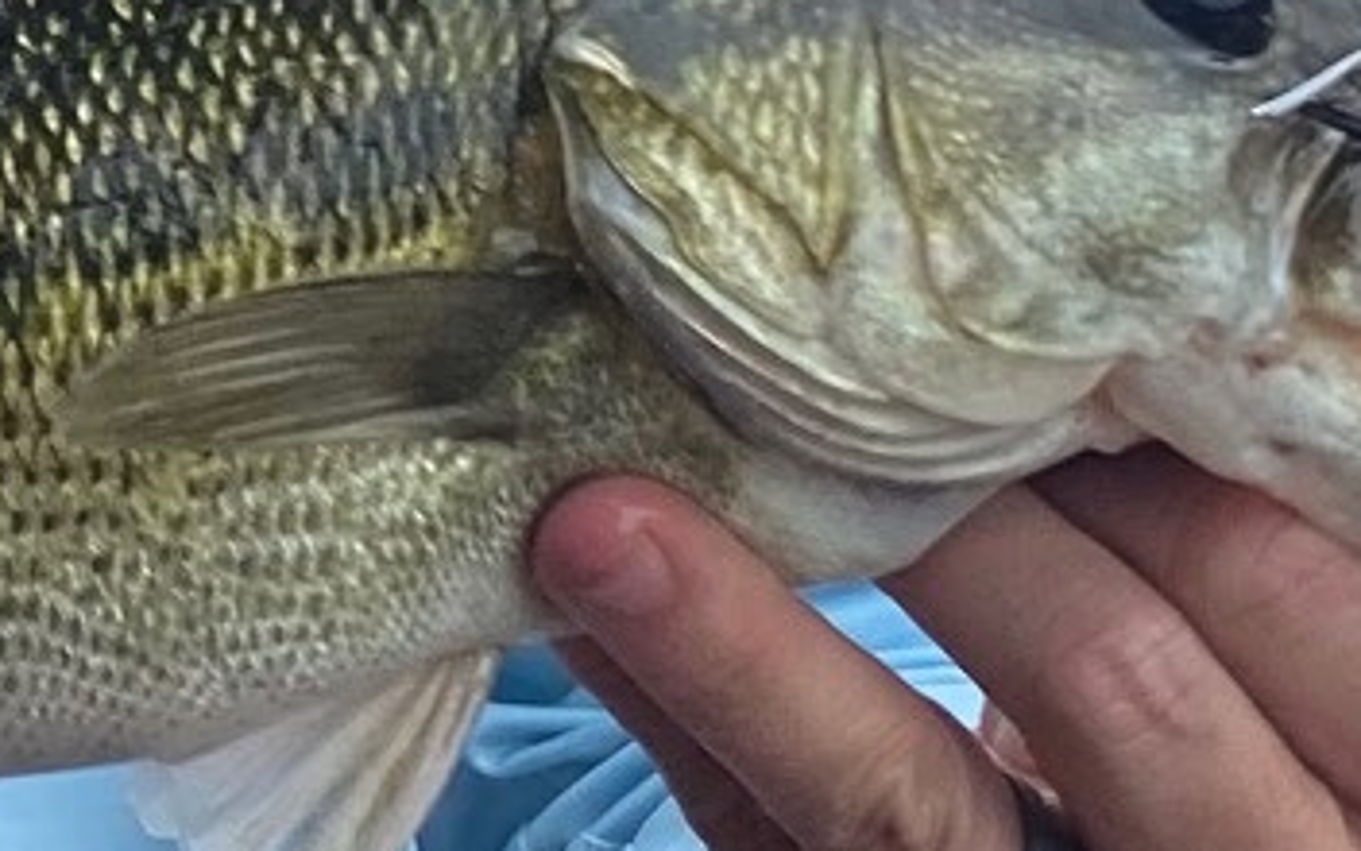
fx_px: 5860
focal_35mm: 158
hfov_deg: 12.9
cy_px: -344
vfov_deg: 8.2
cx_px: -298
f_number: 1.8
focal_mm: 4.25
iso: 32
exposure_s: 1/1135
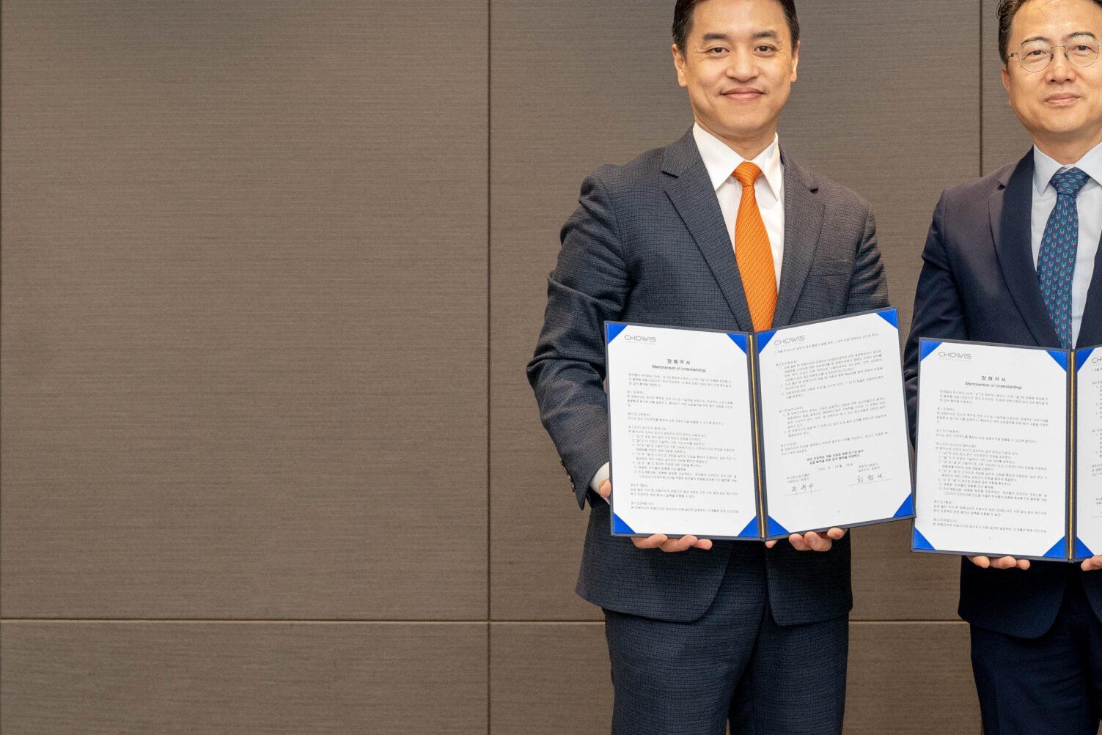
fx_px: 1929
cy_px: 206
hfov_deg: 31.0
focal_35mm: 63
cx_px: 903
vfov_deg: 21.4
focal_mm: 37
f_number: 3.5
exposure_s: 1/125
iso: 1600
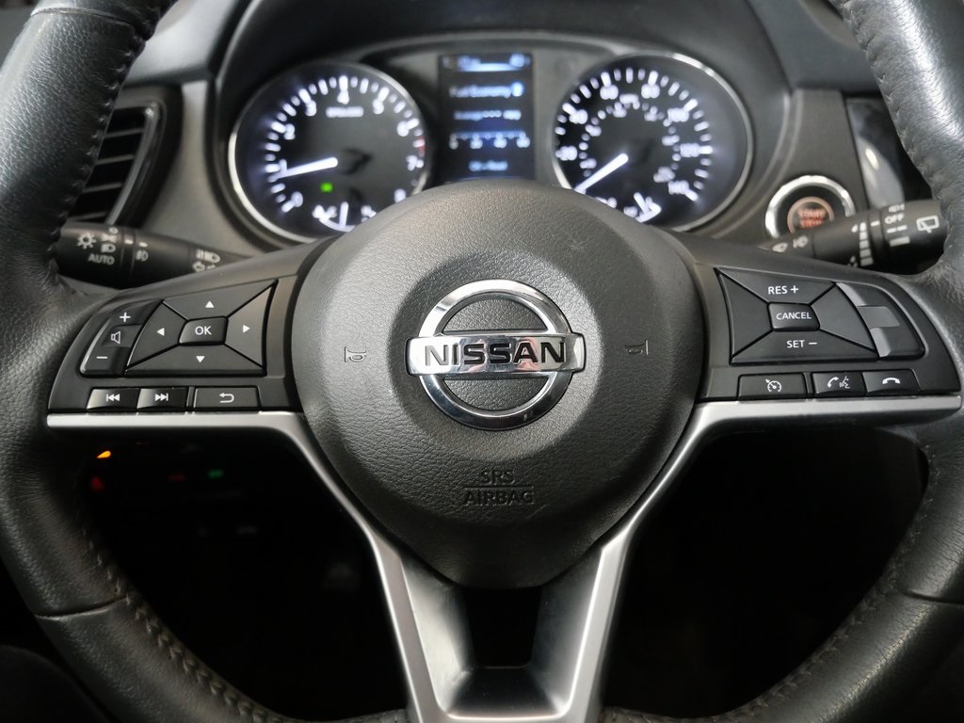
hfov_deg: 60.0
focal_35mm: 30
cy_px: 362
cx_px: 482
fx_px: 835
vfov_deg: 46.8
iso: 3200
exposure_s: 1/50
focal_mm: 15
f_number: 3.7
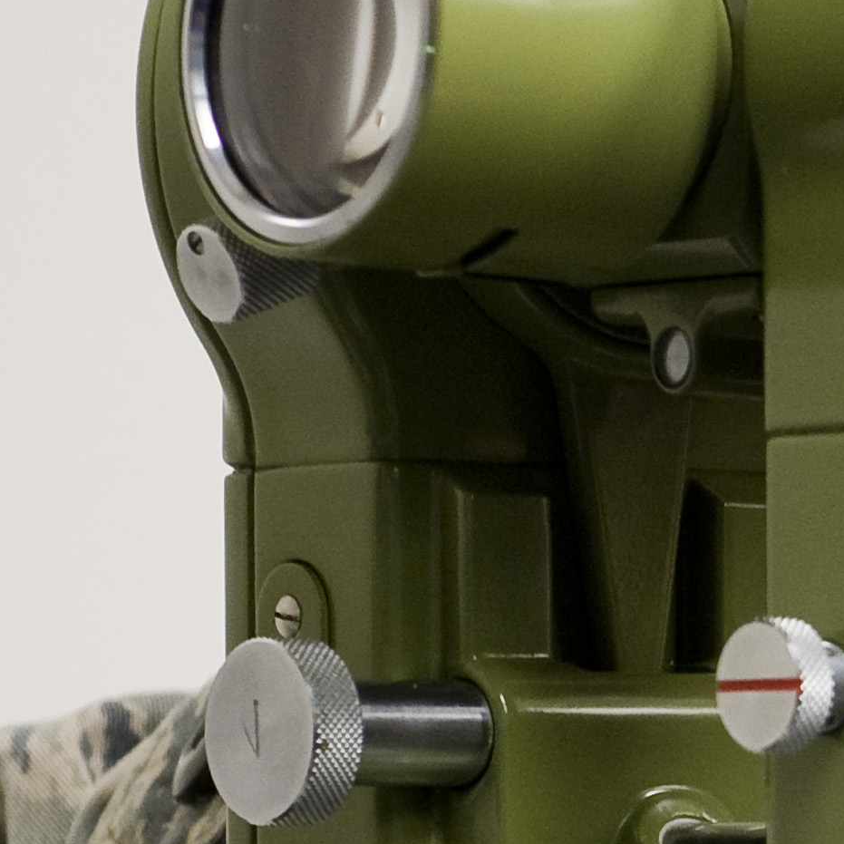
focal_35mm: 233
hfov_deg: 7.2
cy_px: 991
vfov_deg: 7.5
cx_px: 1841
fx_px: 6427
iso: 1600
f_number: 8
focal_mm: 60
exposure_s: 1/40
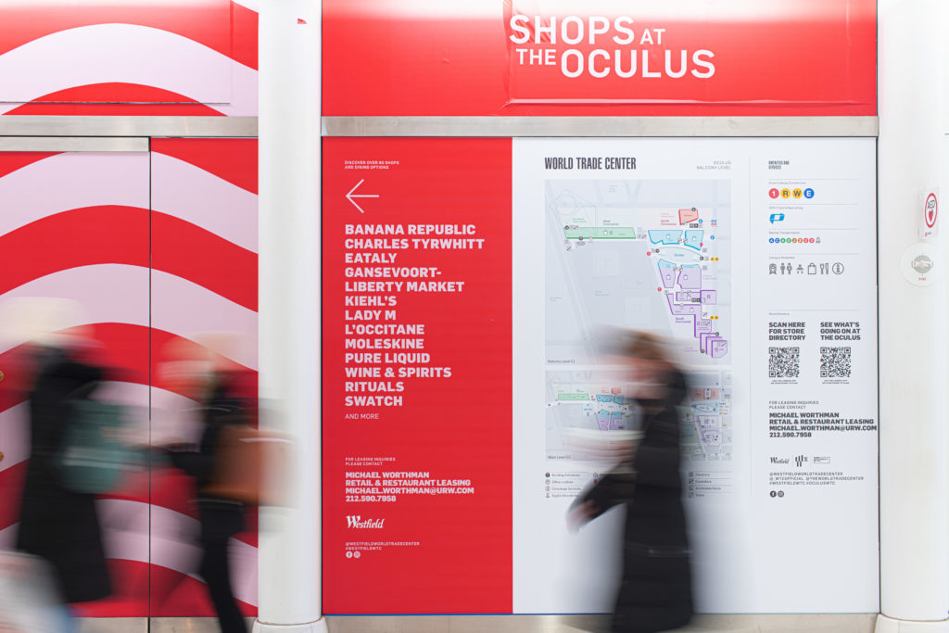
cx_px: 474
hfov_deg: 39.6
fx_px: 1318
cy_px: 316
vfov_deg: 27.0
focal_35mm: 50
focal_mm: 50
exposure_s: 1/5
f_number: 6.3
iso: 125
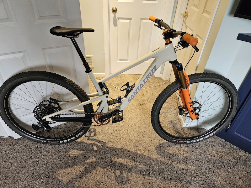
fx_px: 167
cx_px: 126
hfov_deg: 73.9
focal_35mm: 23
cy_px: 94
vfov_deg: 58.9
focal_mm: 5.4
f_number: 1.8
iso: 400
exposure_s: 1/120
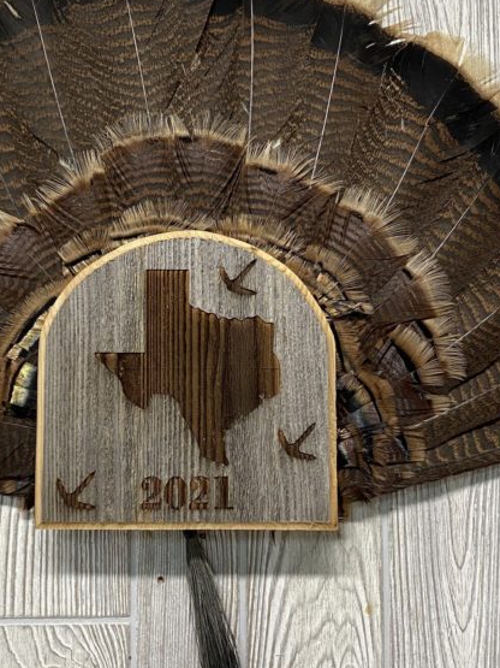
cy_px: 332
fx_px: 925
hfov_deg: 30.2
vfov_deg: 39.7
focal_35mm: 48
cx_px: 209
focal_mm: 4.25
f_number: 1.8
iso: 100
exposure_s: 1/60
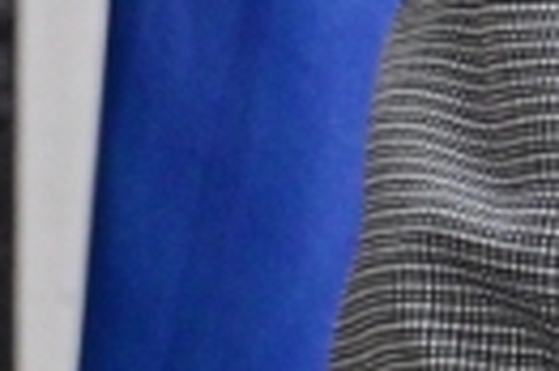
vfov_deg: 0.6
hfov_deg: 0.9
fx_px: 36460
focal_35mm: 2351
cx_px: 1361
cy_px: -168
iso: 2000
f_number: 5.6
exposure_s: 1/200
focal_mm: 300
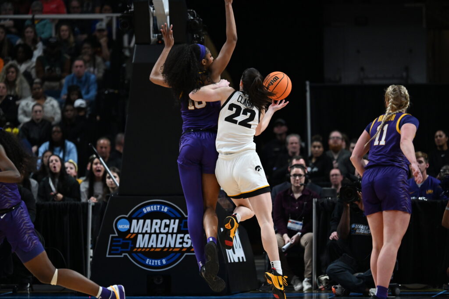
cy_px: 150
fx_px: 3489
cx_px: 224
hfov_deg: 7.4
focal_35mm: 280
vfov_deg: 4.9
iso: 6400
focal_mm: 280
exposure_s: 1/1250
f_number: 5.3
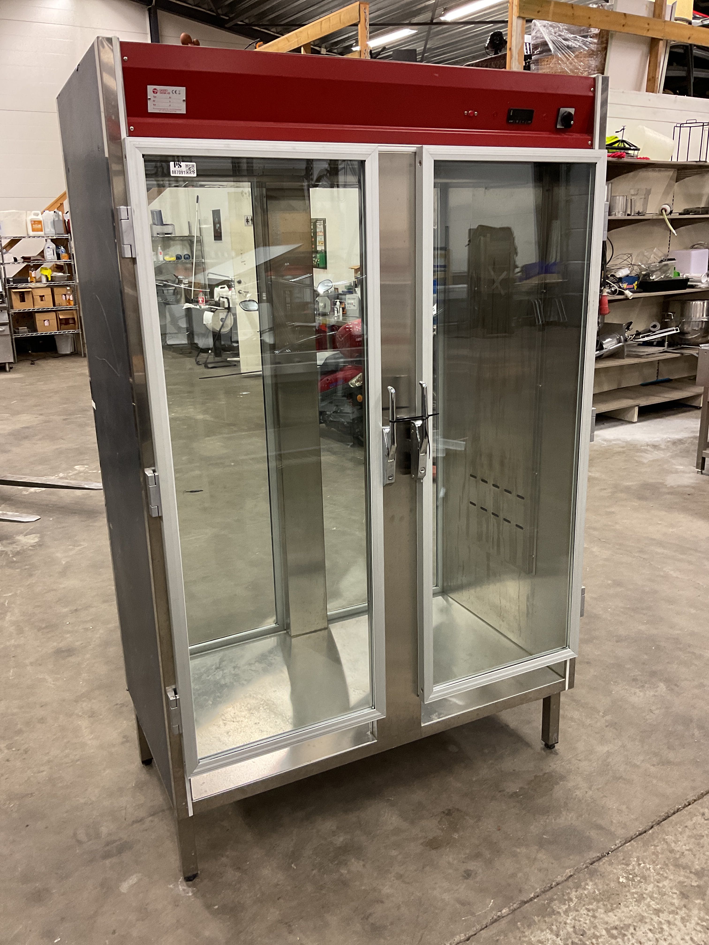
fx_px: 792
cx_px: 354
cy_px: 472
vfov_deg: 61.7
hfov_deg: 48.2
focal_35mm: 29
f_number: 1.8
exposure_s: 1/50
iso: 125
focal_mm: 3
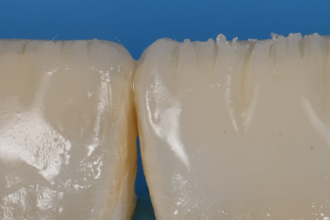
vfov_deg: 3.6
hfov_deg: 5.4
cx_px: 138
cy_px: 171
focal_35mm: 384
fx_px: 3520
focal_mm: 105
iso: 200
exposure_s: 1/160
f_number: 32
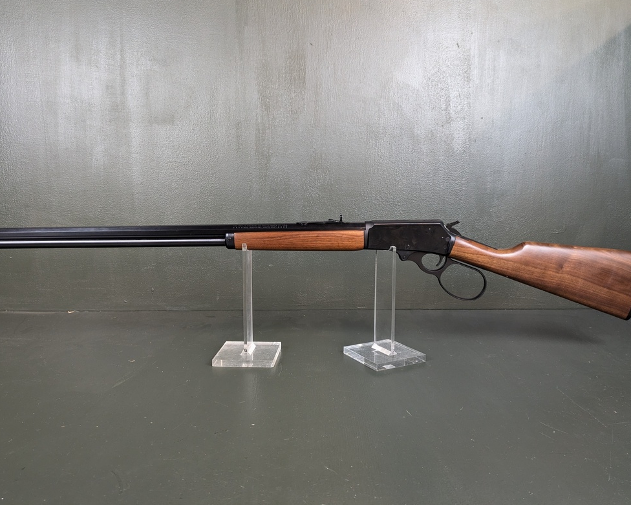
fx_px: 504
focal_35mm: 27
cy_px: 245
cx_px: 311
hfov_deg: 64.1
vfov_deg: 53.2
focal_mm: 5.43
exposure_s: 1/24
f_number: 1.89
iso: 273
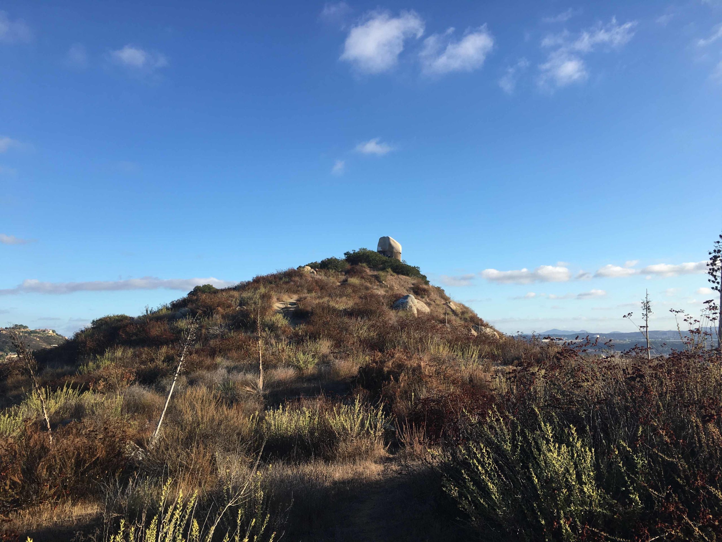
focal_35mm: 29
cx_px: 361
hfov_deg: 61.7
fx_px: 605
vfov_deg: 48.2
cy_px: 271
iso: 25
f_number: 2.2
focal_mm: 4.15
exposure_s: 1/836
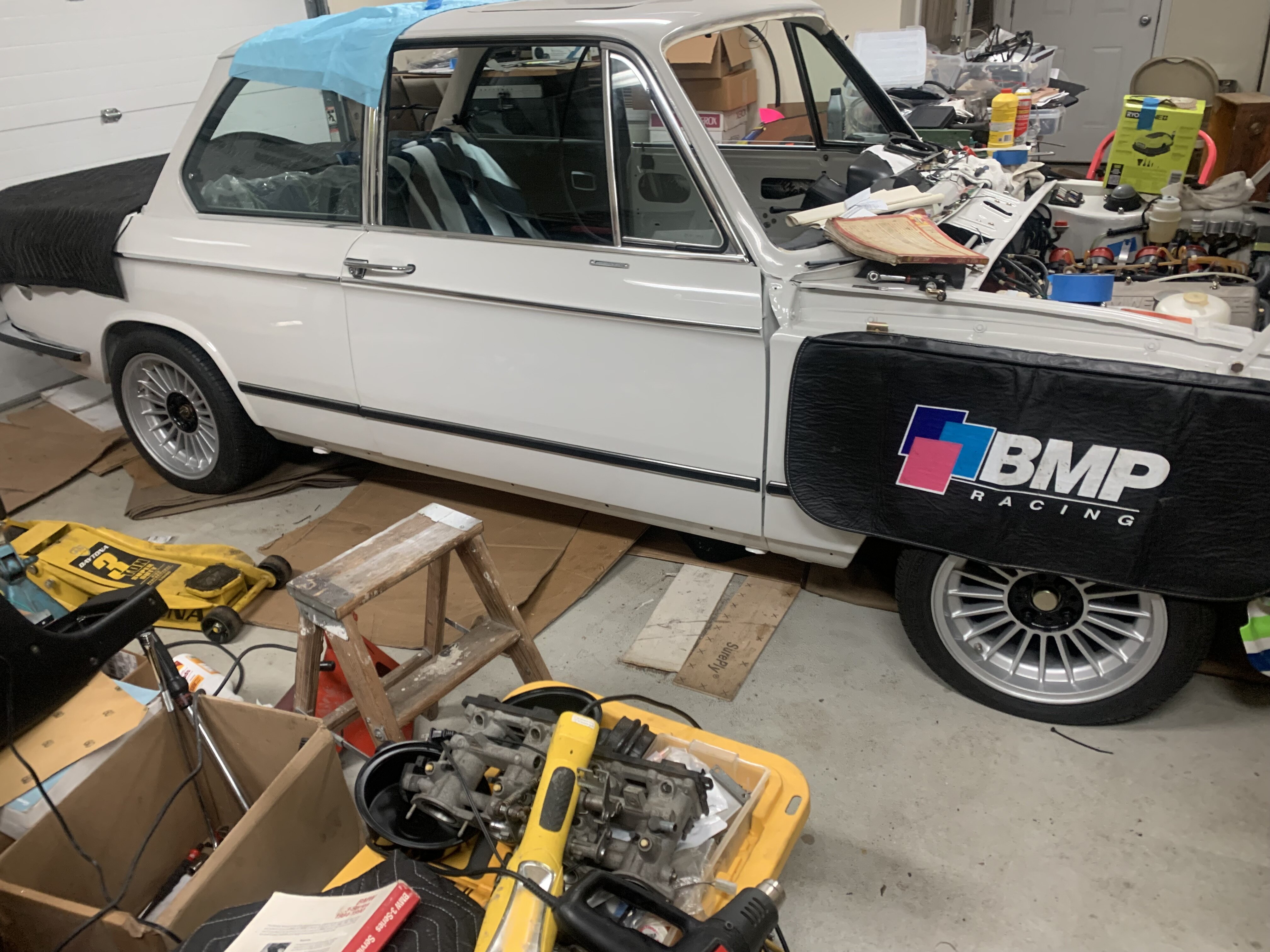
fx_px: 954
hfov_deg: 67.3
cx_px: 635
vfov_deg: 53.1
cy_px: 476
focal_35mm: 26
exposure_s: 1/60
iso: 200
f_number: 1.8
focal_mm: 4.25
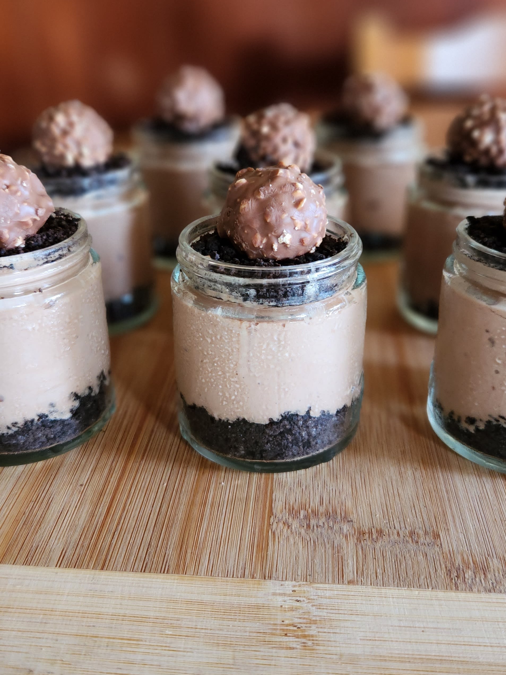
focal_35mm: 23
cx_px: 253
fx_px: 448
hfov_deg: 58.9
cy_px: 338
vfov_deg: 73.9
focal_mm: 5.4
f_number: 1.8
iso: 400
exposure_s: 1/25
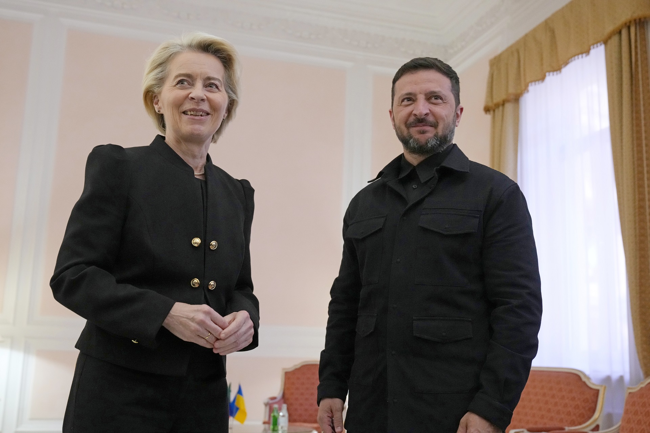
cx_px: 325
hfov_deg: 48.5
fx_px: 722
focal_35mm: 40
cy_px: 216
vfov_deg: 33.4
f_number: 4.5
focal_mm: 40
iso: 5000
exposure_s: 1/200
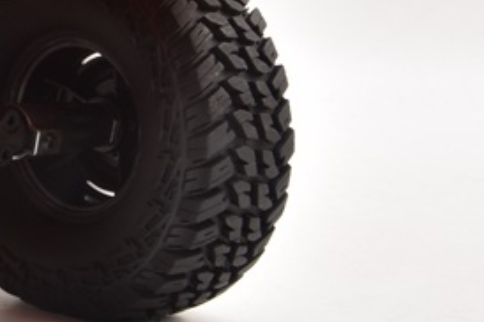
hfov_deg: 9.3
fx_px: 2847
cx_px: -344
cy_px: -121
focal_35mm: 212
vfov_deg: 6.4
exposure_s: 1/160
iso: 100
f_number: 18
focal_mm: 58
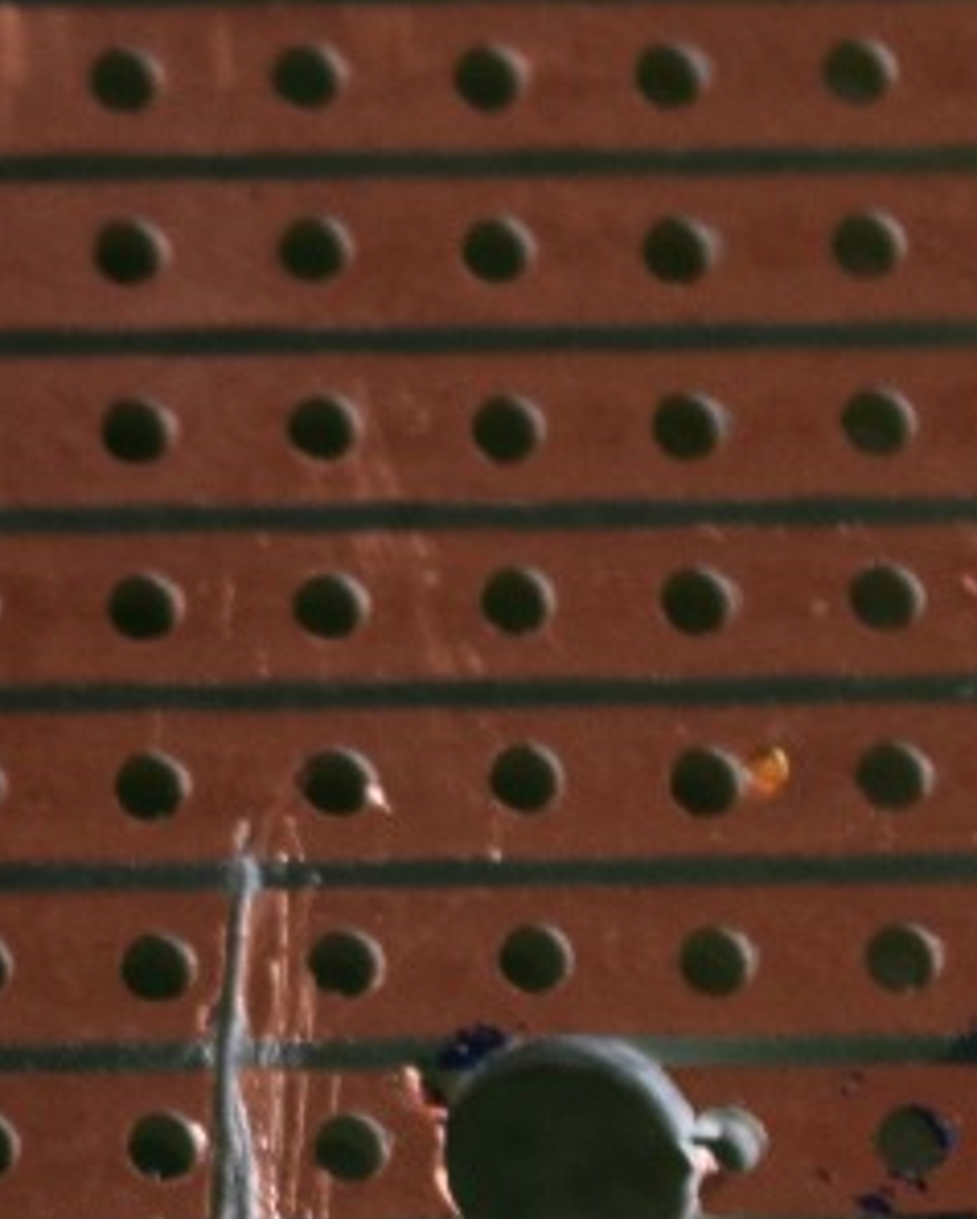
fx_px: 13287
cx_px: -1022
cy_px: 952
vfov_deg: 5.3
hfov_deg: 4.2
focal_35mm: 368
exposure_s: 1/200
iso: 400
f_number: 7.1
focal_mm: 48
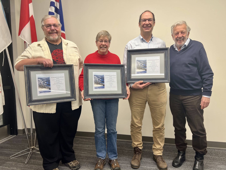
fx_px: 170
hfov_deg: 67.3
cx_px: 113
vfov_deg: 53.1
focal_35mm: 26
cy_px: 85
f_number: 1.5
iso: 64
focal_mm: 5.7
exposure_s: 1/60
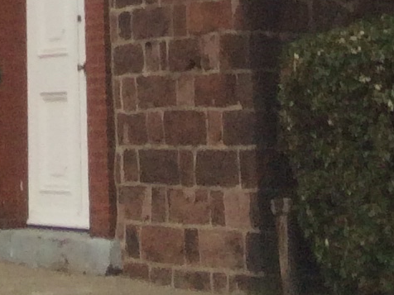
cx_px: -59
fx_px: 2265
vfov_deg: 5.9
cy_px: -1014
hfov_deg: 9.8
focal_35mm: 199
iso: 32
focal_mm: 4.15
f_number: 2.2
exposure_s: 1/2564
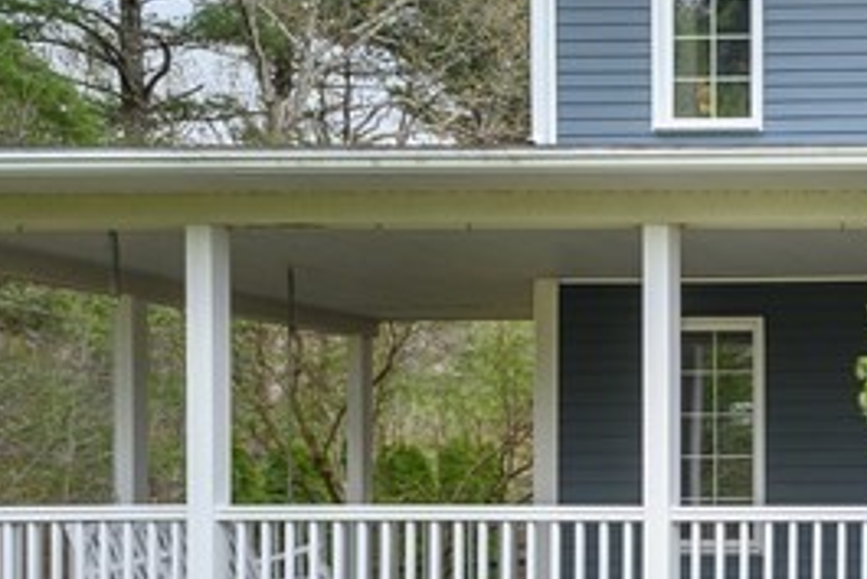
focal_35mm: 54
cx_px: 1335
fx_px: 1301
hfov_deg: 26.0
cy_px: 283
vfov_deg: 25.1
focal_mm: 14
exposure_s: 1/500
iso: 400
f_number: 8
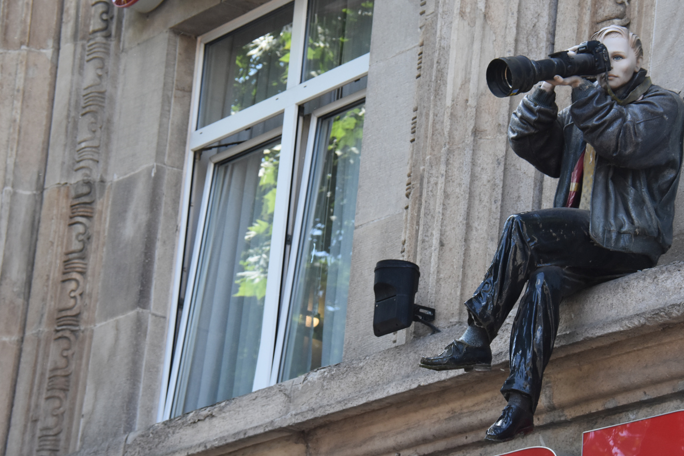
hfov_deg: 11.9
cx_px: 377
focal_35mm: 172
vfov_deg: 8.0
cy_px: 213
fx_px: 3268
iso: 800
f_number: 8
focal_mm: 100
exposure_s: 1/250
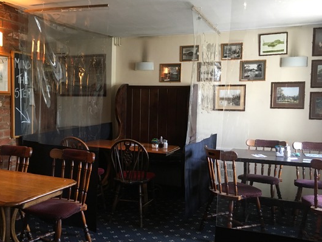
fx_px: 326
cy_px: 124
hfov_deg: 52.4
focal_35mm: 35
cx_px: 138
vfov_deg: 40.7
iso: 200
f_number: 2.2
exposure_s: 1/33
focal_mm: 4.15
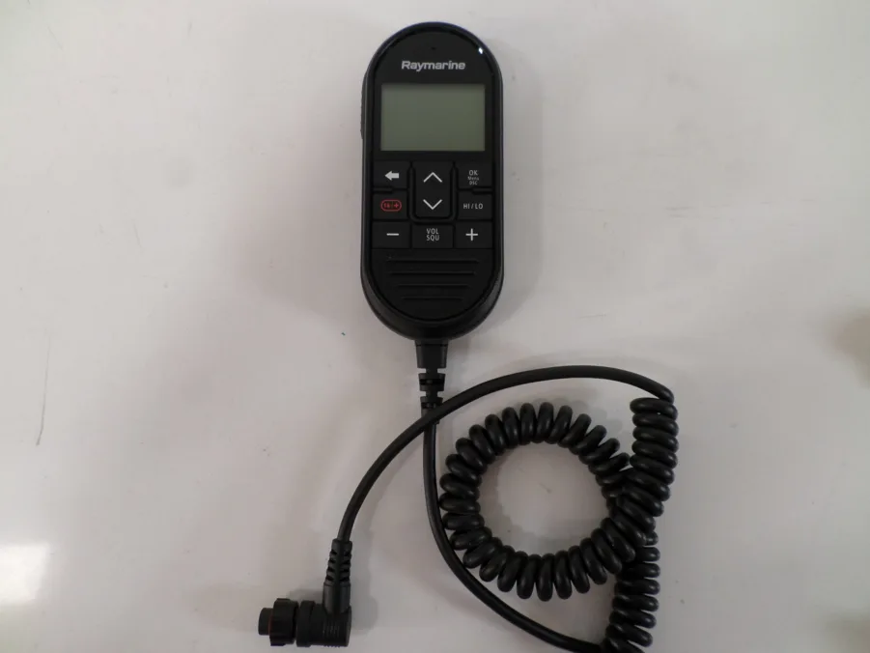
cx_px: 435
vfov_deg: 54.9
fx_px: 628
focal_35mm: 25
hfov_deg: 69.4
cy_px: 326
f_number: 2.5
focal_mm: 4.5
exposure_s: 1/45
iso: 80
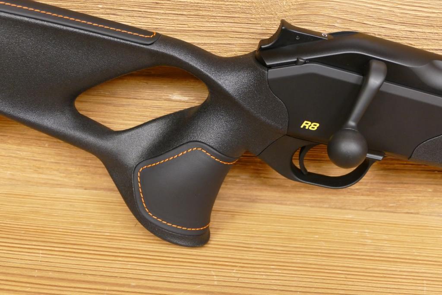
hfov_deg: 38.9
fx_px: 626
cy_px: 148
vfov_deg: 26.5
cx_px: 221
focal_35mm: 51
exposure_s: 1/80
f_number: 3.4
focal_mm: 18.77
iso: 1600
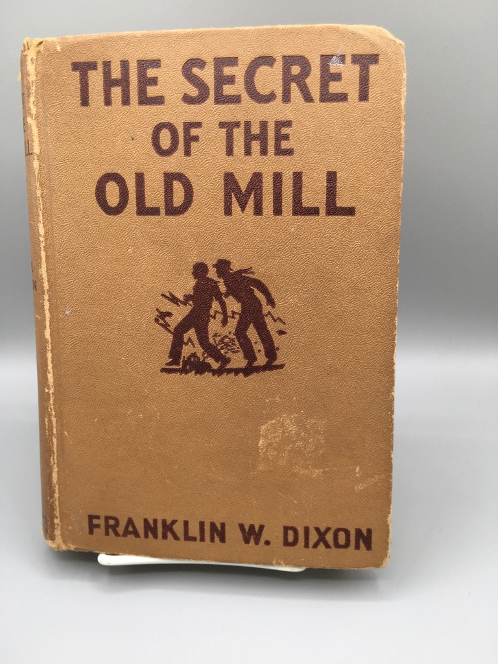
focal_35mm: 29
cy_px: 332
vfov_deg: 61.7
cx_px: 249
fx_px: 556
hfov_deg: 48.2
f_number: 2.2
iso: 25
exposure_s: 1/283
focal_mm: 4.15
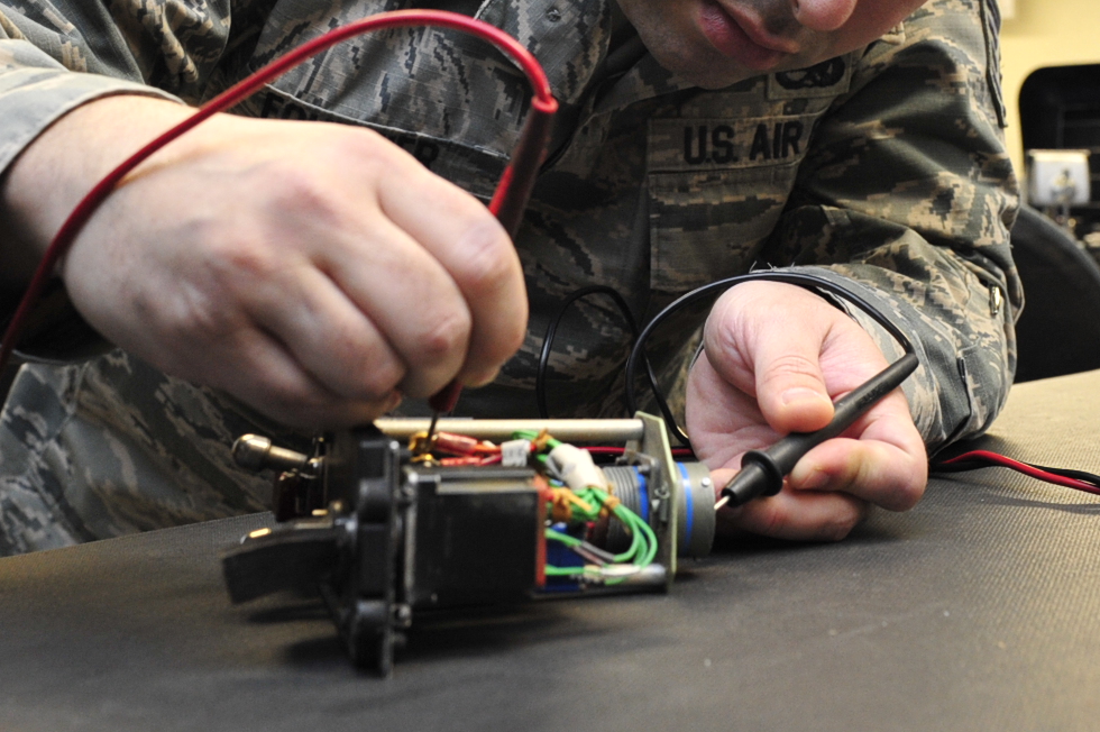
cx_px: 656
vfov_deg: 21.0
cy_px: 40
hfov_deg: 31.8
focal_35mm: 63
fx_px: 1924
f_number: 5.6
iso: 1600
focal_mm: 29
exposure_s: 1/60
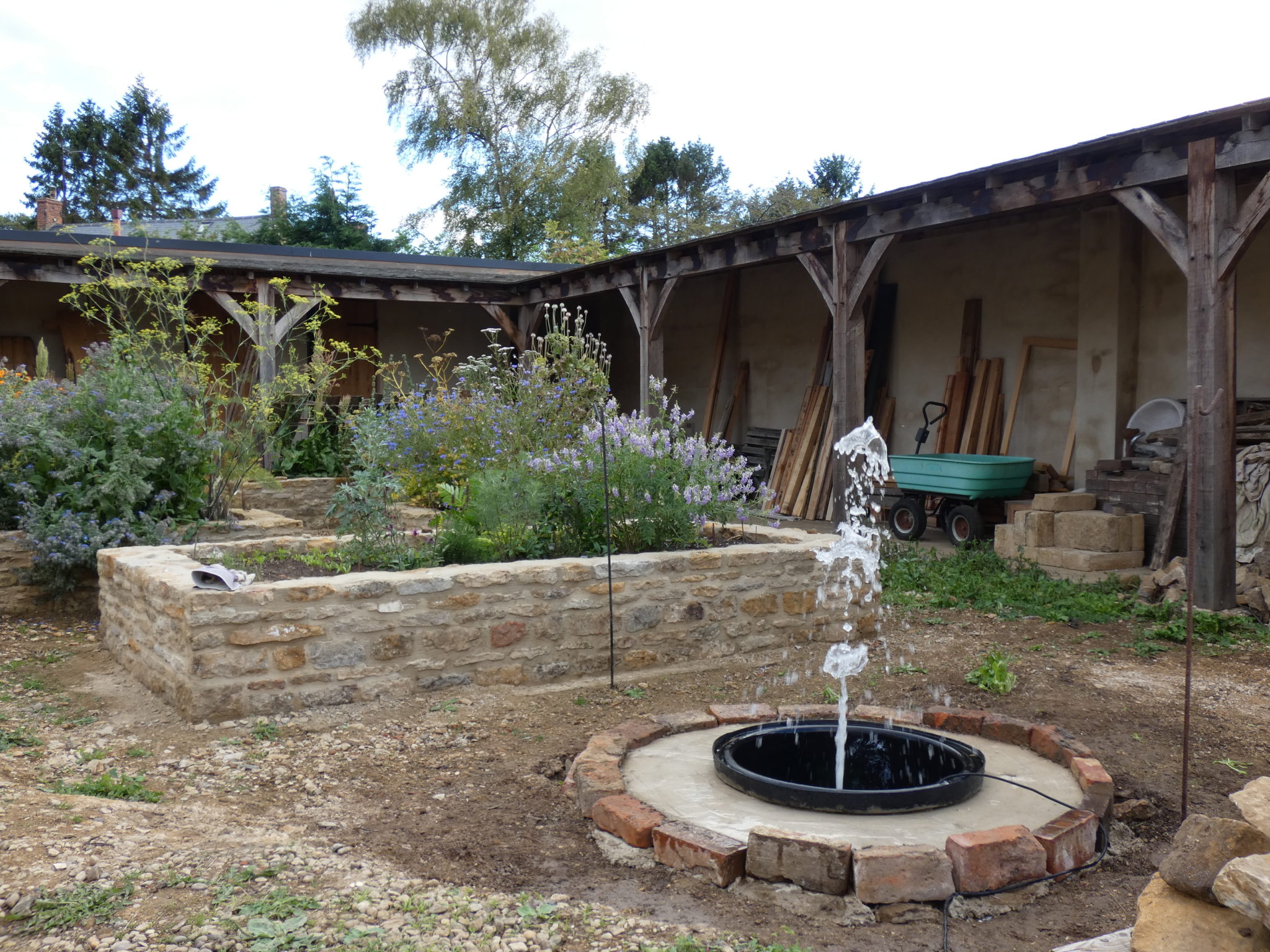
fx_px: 1284
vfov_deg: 40.7
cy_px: 476
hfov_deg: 52.6
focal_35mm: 35
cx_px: 635
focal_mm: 6.2
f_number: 3.4
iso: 80
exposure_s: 1/160
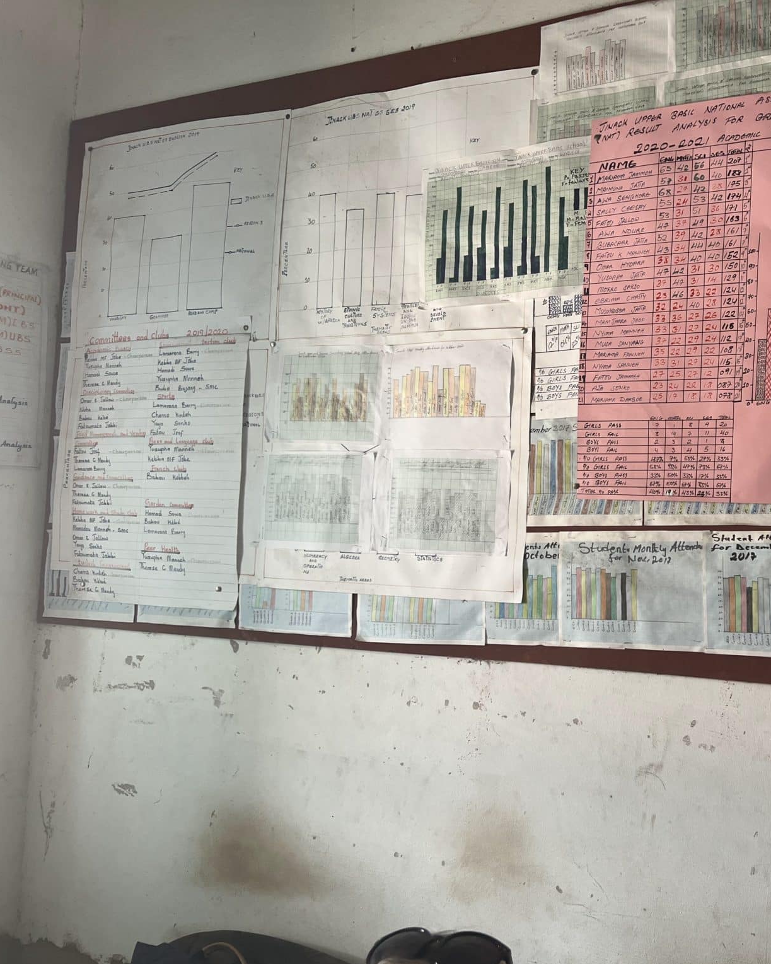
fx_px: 970
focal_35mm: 34
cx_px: 622
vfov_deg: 52.8
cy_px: 484
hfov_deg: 41.4
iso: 100
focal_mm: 5.7
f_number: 1.5
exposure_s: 1/121
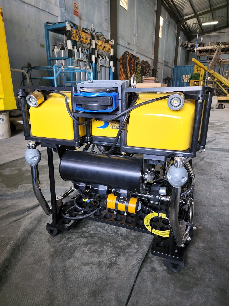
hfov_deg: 58.9
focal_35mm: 23
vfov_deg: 73.9
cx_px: 114
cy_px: 153
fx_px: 203
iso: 320
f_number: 1.8
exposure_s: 1/100
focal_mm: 6.4
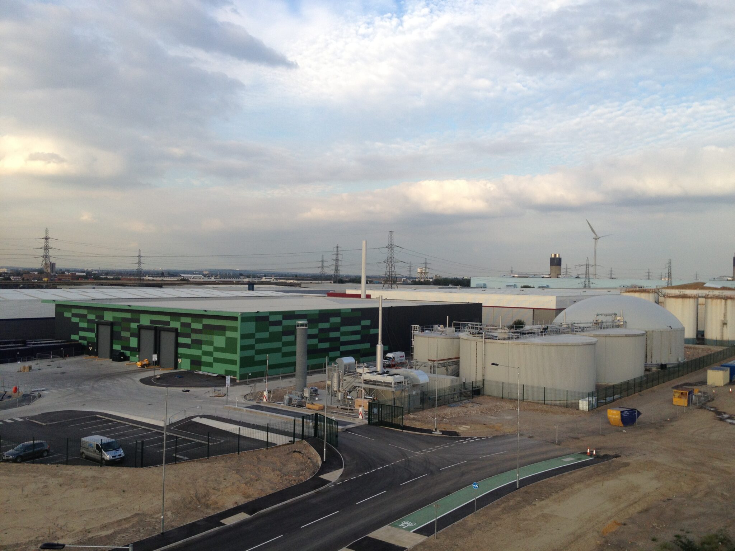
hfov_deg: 52.6
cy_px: 276
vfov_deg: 40.7
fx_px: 743
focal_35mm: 35
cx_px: 368
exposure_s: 1/690
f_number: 2.4
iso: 50
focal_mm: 4.28
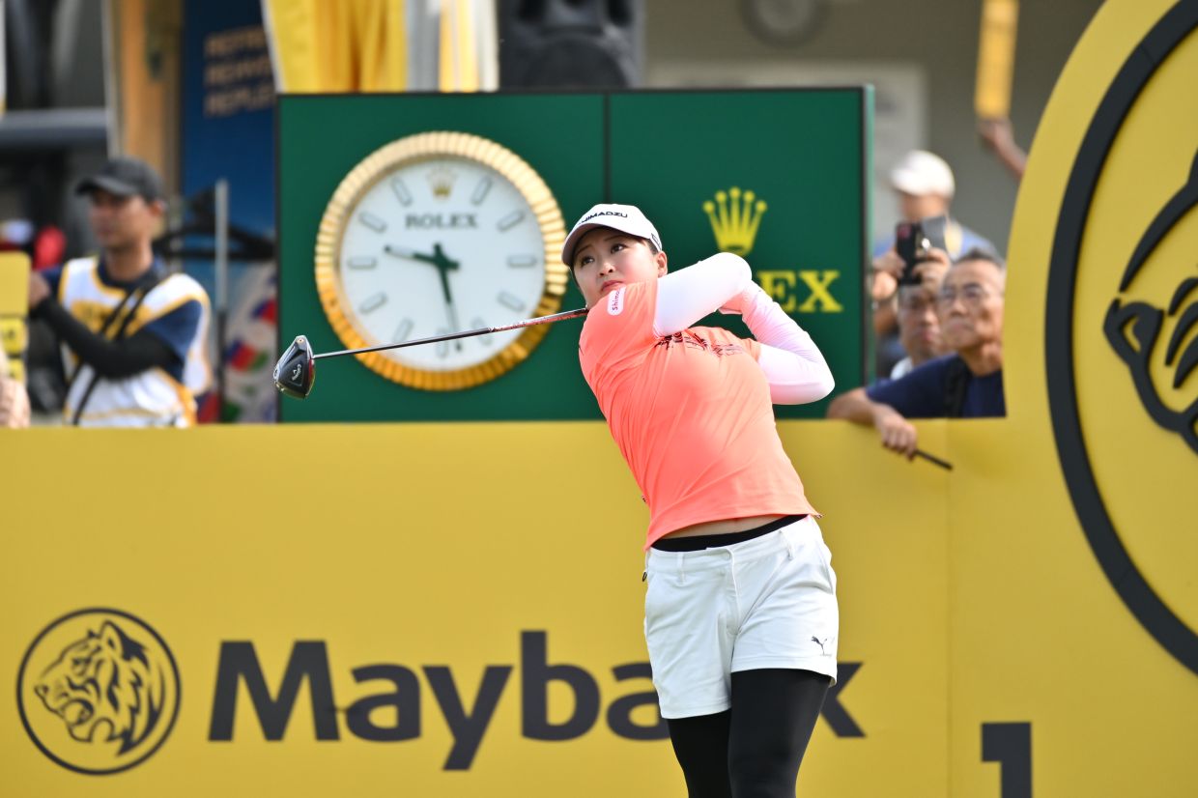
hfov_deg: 4.1
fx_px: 16633
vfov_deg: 2.7
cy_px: 399
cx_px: 599
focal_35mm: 500
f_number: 5.6
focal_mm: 500
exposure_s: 1/2000
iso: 1000
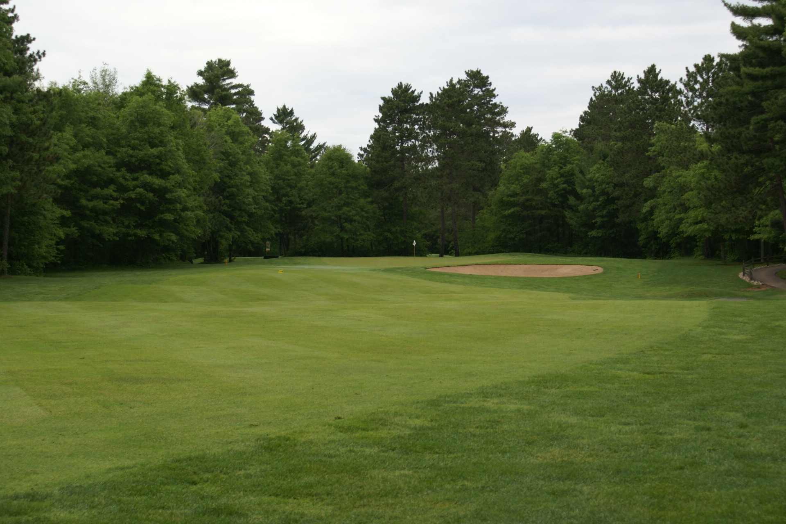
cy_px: 262
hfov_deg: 29.9
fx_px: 1474
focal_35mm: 68
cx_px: 393
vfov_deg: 20.2
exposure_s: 1/80
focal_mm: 45
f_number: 5.6
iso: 125
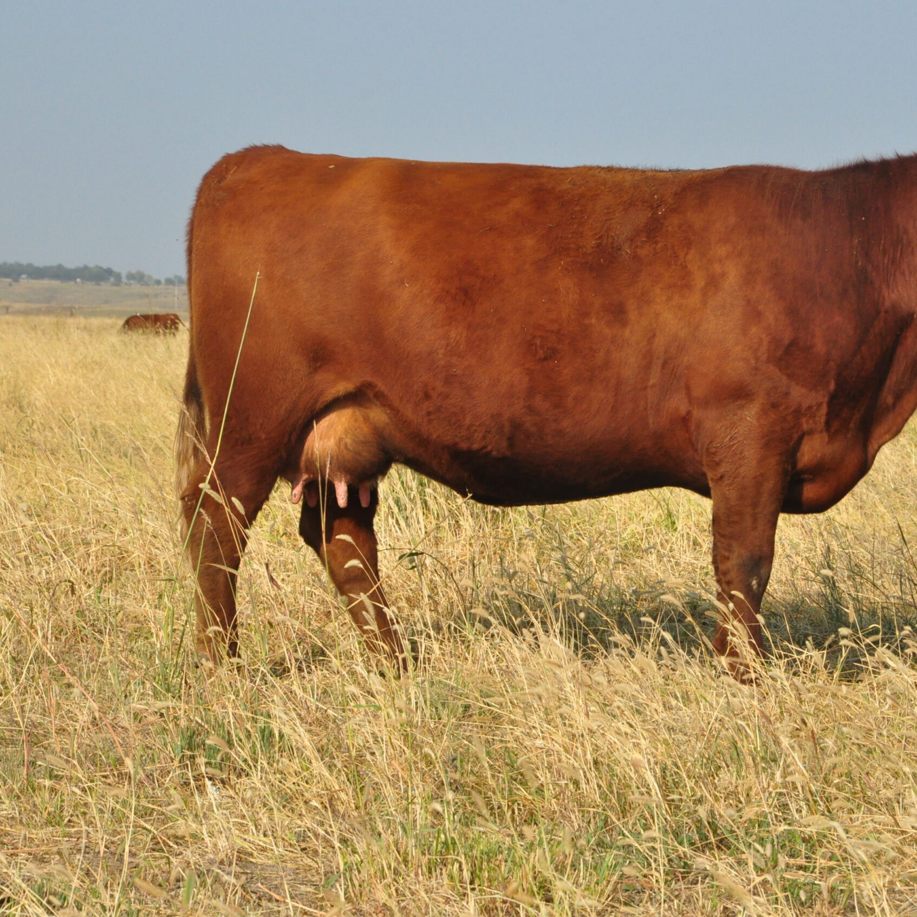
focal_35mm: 164
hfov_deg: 10.7
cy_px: 460
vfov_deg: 10.7
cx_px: 641
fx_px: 4904
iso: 1000
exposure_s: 1/1000
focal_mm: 85
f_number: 13
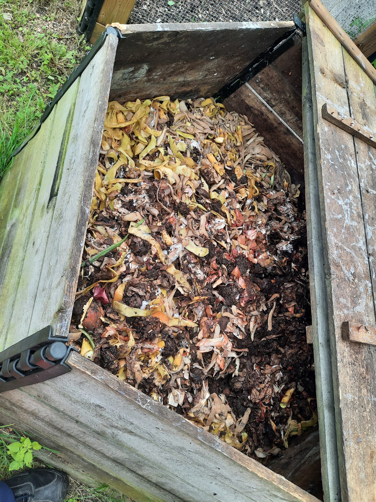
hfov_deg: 54.9
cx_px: 188
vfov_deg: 69.4
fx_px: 362
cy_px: 251
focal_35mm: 25
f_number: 2
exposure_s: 1/100
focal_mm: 4.6
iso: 40
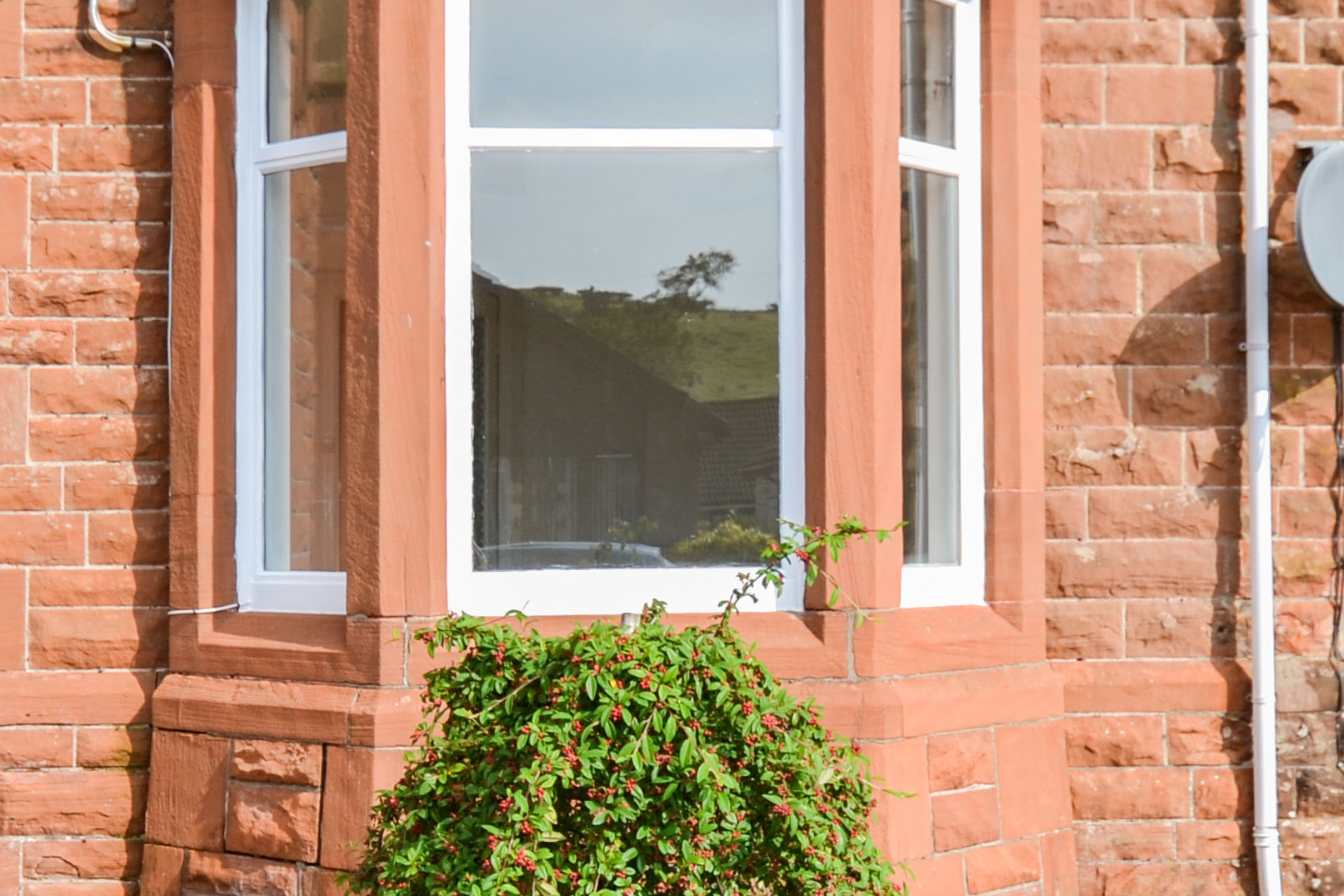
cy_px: 677
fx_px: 2240
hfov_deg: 33.4
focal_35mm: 60
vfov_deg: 22.4
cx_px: 675
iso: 100
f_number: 8
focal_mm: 14
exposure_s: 1/250
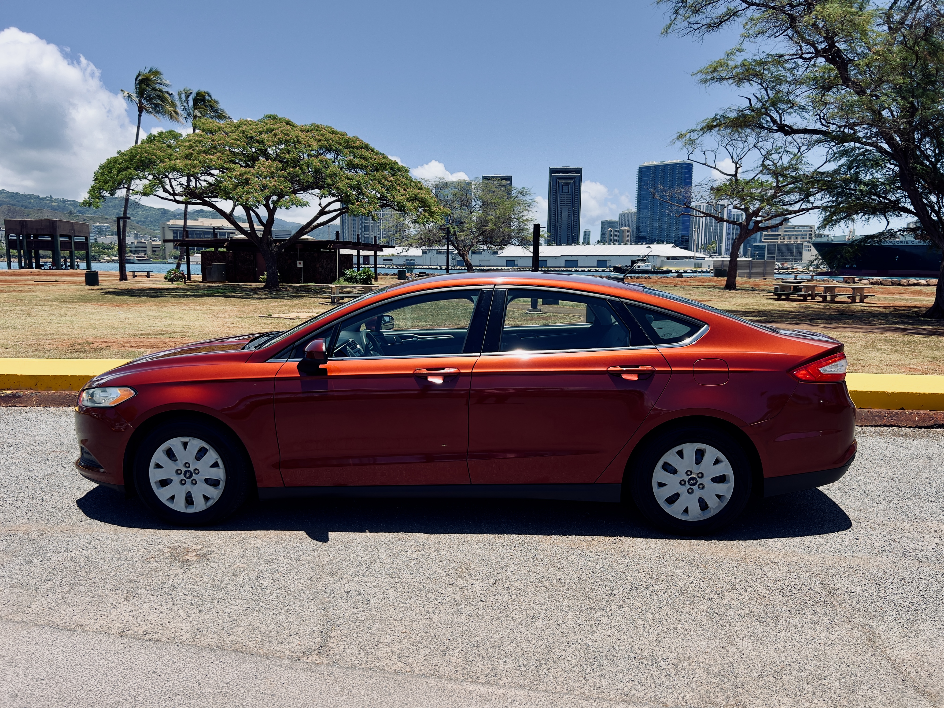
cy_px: 354
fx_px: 709
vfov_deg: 53.1
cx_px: 472
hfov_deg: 67.3
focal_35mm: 26
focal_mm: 5.7
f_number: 1.5
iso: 50
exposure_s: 1/1901
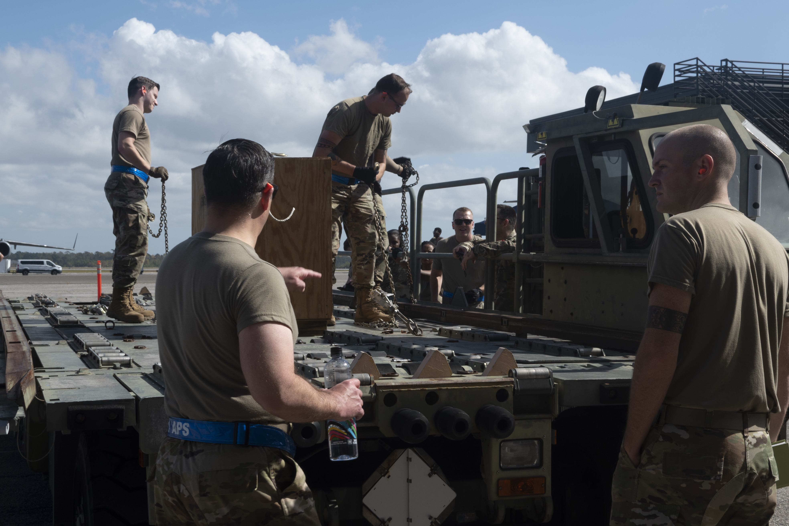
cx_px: 394
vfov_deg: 26.0
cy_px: 263
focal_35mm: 52
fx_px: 1140
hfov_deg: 38.2
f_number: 14
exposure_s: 1/160
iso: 125
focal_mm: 35
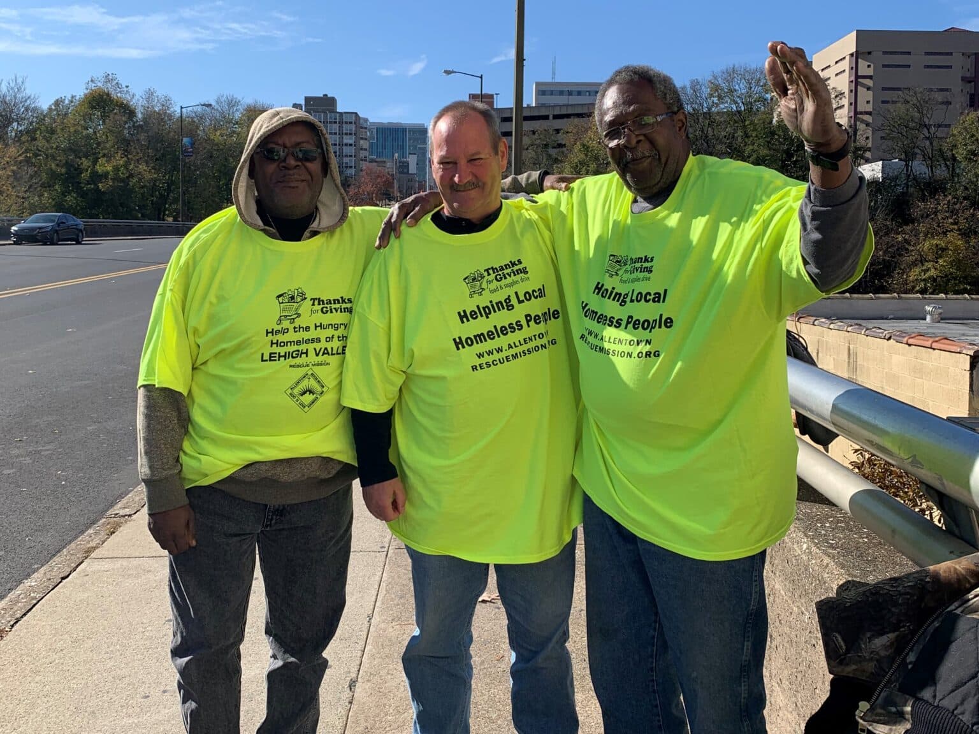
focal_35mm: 26
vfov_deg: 53.1
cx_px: 490
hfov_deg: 67.3
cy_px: 367
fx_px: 735
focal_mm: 4.25
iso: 25
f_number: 1.8
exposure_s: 1/2257
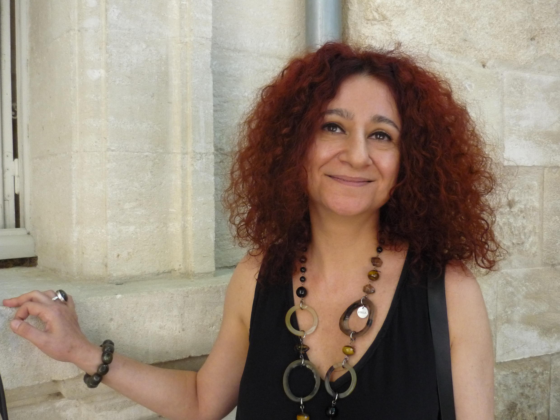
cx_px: 280
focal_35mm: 33
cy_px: 210
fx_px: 534
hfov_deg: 55.4
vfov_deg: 42.9
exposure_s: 1/250
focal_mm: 5.5
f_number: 2.8
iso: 400
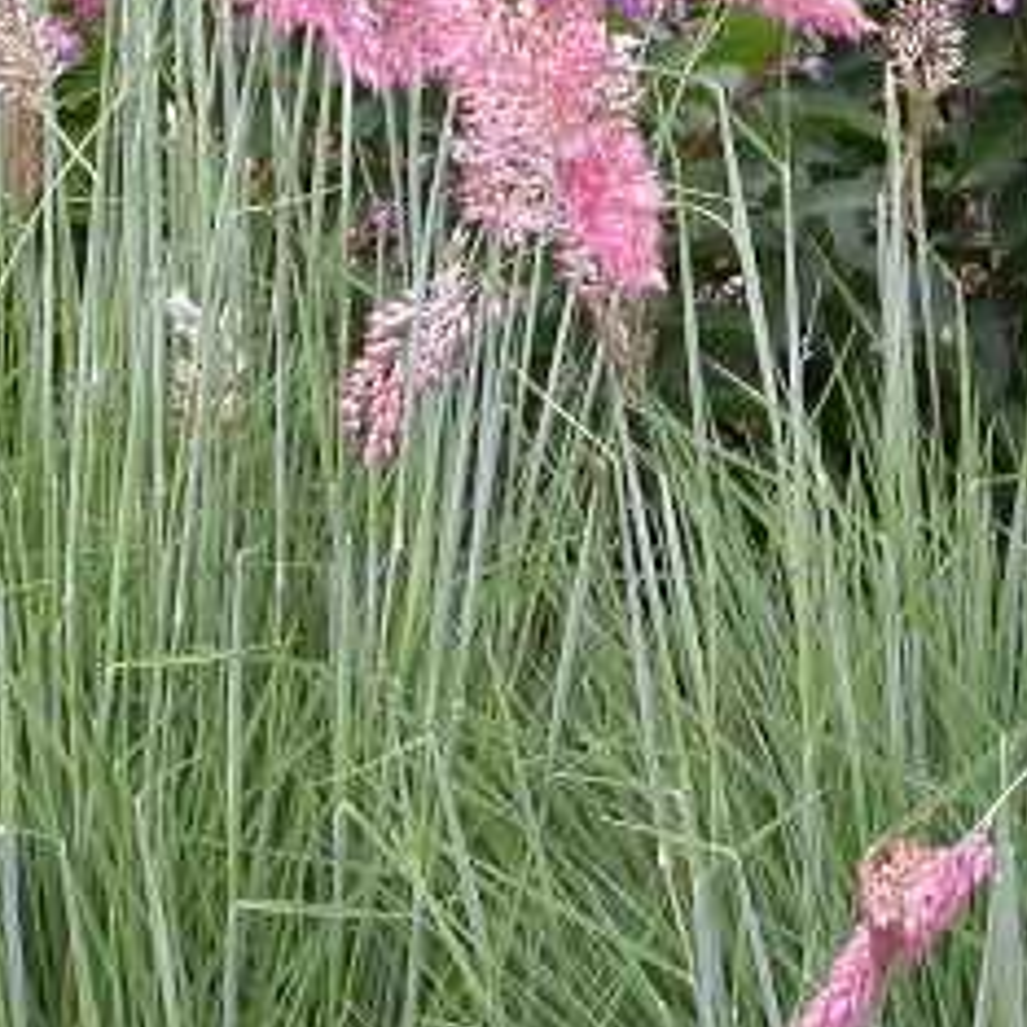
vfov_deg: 10.2
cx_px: 834
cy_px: 421
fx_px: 5773
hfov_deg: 10.1
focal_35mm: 172
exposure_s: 1/123
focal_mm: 11.8
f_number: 5.4
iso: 100
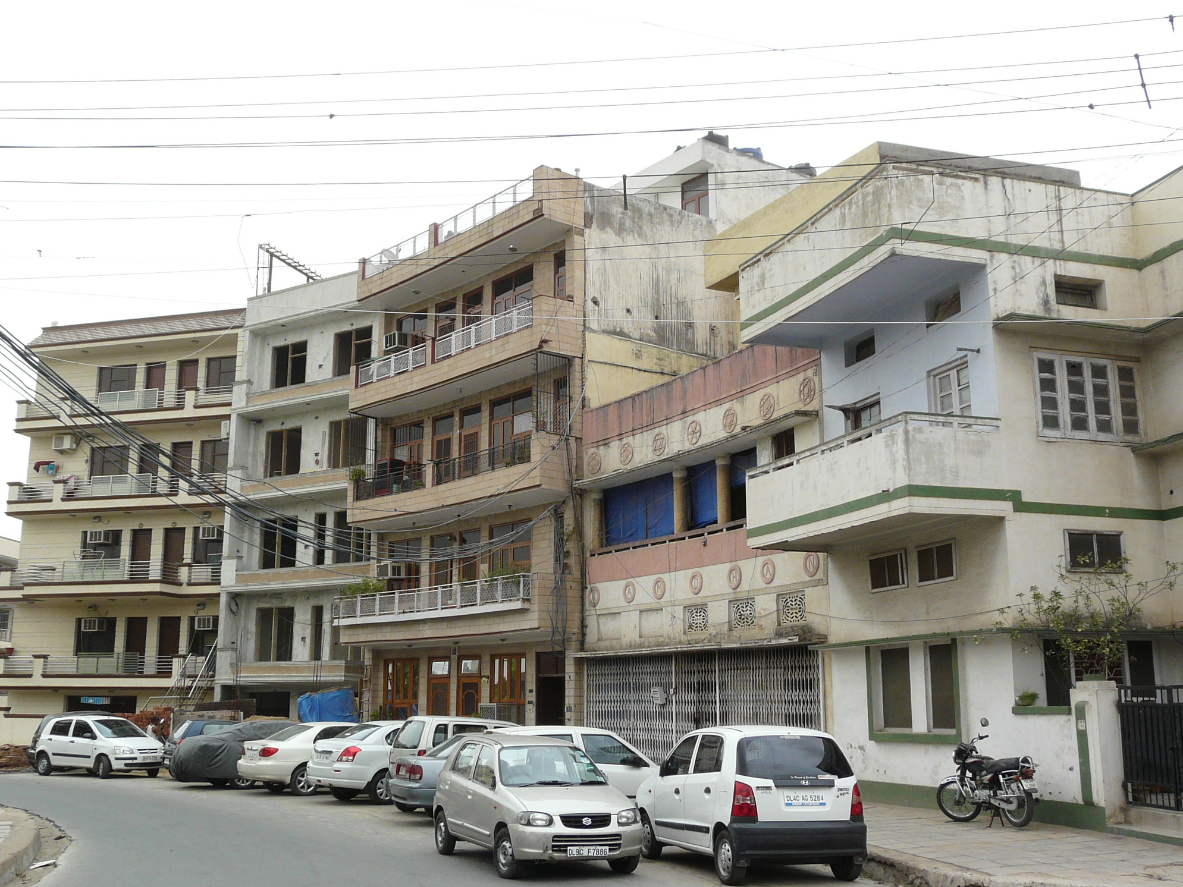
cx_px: 583
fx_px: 1196
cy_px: 446
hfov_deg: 52.6
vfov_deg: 40.7
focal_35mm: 35
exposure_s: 1/125
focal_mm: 4.6
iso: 100
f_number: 4
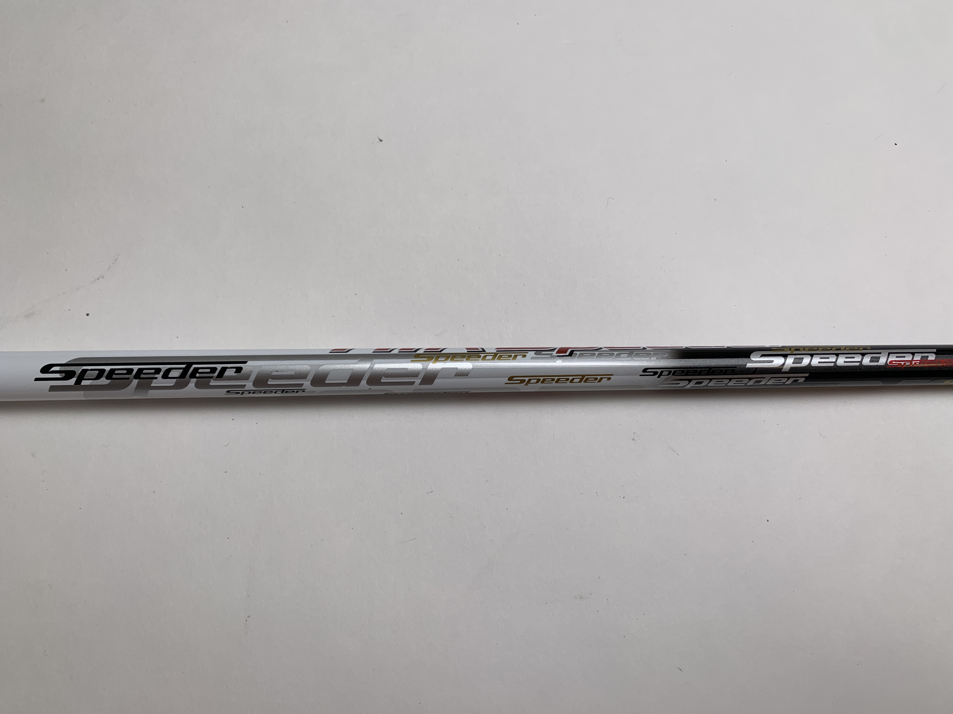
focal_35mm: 26
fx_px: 716
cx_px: 476
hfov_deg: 67.3
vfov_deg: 53.1
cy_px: 357
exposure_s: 1/481
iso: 25
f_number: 1.8
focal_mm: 4.25
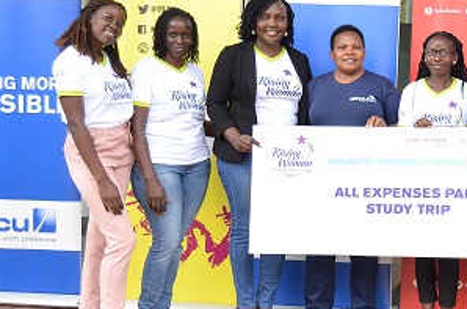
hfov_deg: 26.7
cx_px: 464
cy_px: 146
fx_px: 932
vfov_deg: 18.8
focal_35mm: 72
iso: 500
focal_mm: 23
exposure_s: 1/250
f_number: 4
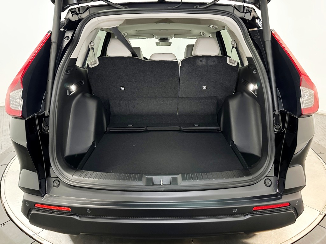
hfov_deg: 71.6
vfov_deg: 56.8
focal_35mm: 24
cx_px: 163
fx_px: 226
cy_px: 122
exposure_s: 1/30
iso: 1000
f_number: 1.78
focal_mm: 6.86
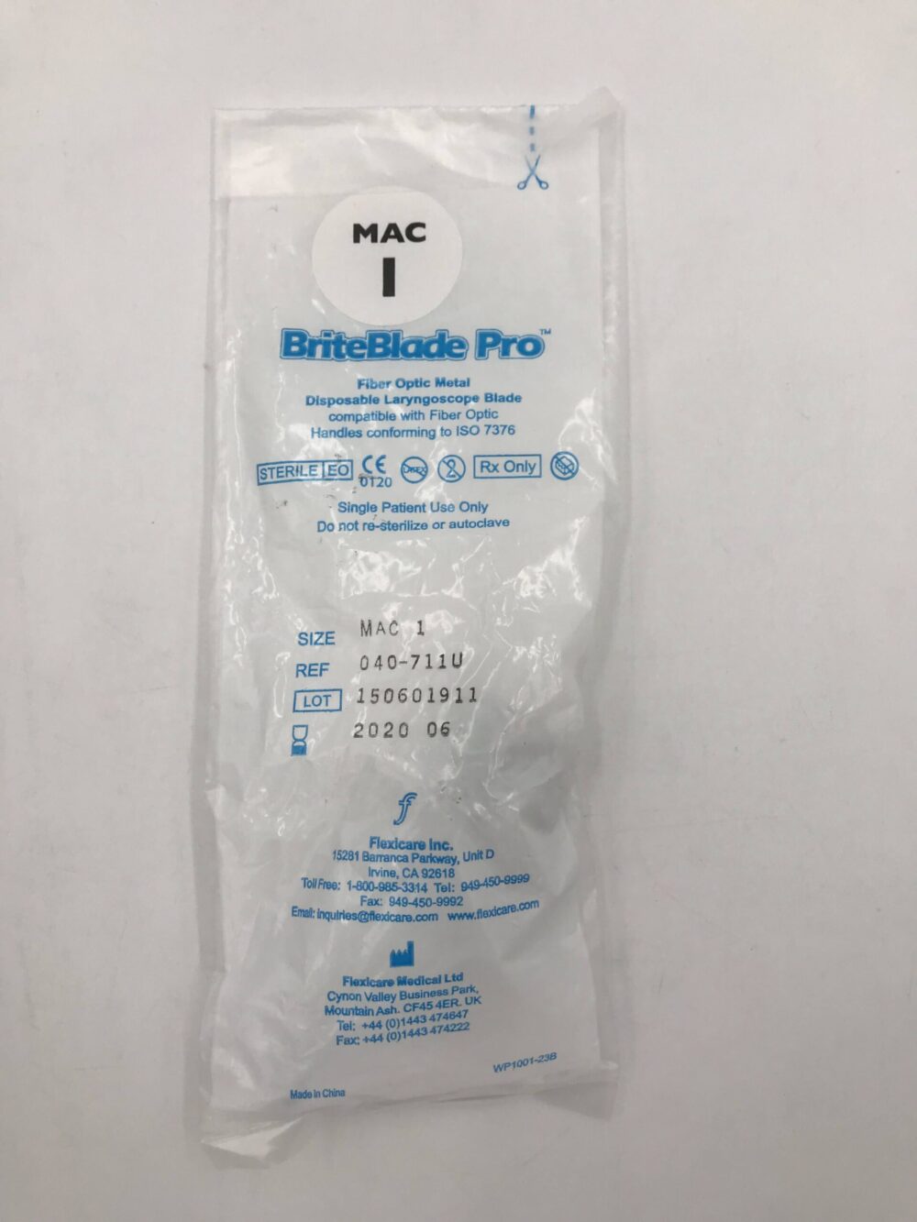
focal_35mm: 28
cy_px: 611
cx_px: 458
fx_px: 989
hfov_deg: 49.8
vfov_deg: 63.4
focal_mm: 3.99
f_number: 1.8
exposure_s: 1/217
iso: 20
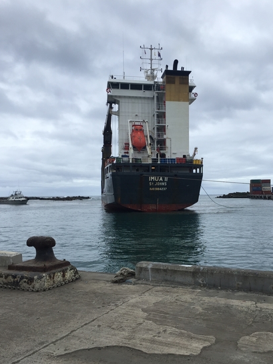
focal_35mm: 34
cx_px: 159
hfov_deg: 41.6
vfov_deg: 53.8
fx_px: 358
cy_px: 209
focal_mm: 4.15
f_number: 2.2
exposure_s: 1/1582
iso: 32
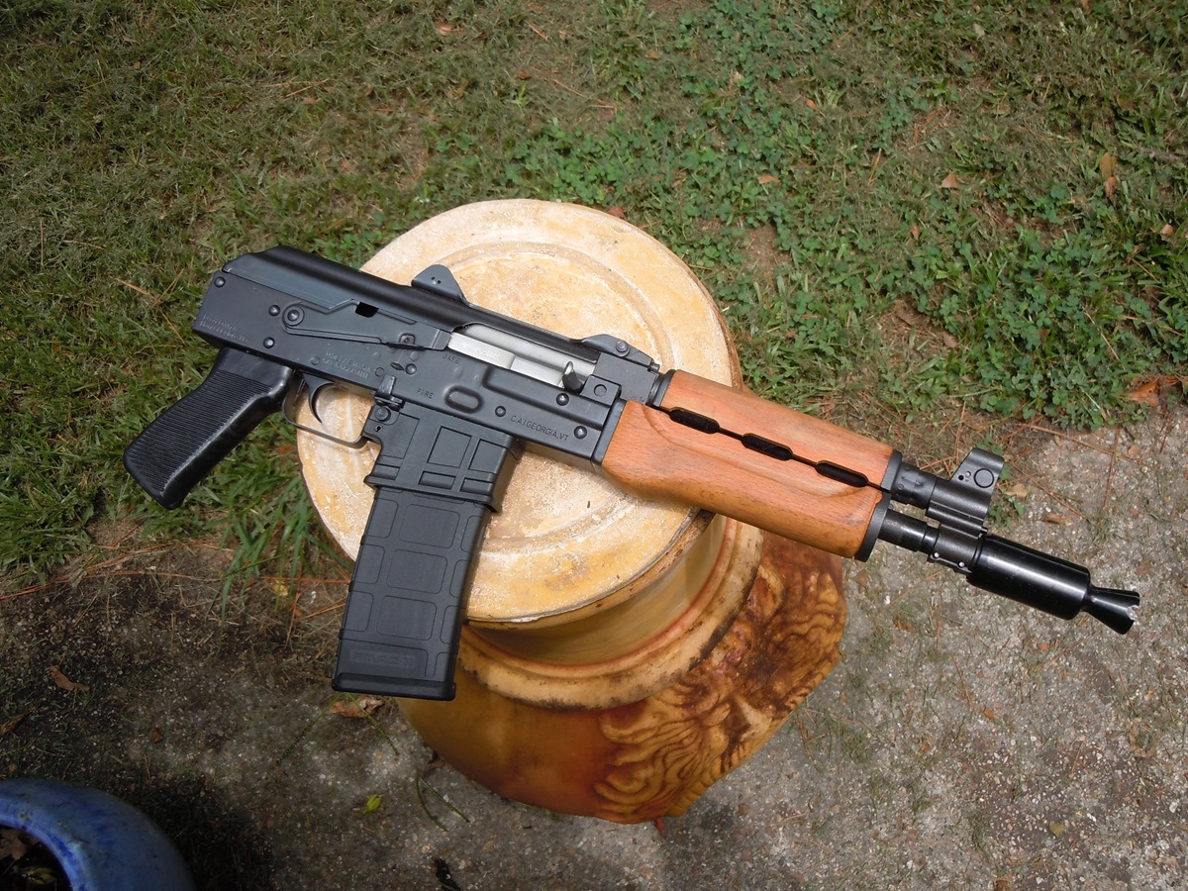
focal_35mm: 33
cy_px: 446
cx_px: 594
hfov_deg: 55.4
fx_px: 1133
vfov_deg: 42.9
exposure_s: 1/200
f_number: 4
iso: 100
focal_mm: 5.9
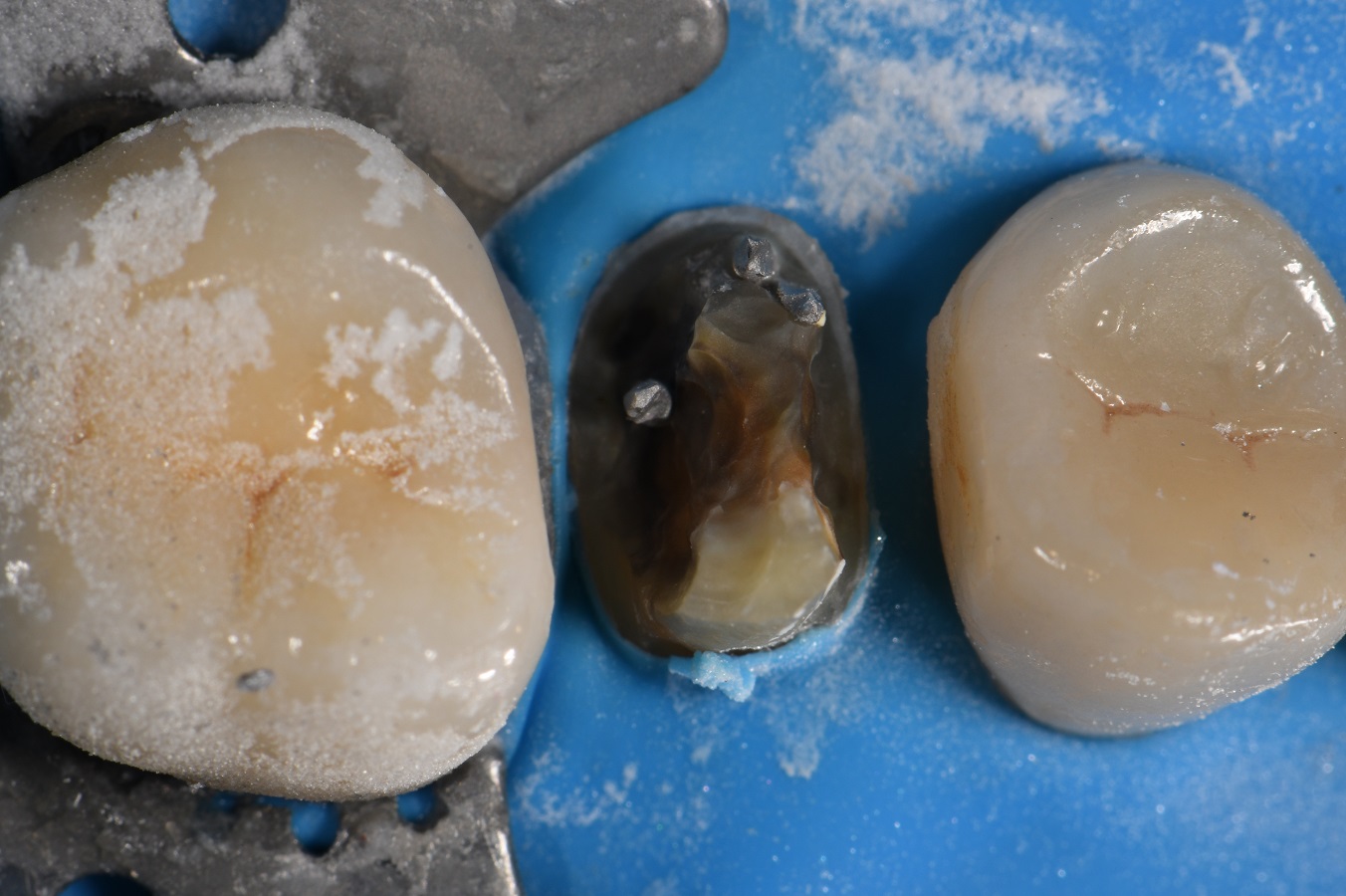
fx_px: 5867
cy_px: 448
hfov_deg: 13.1
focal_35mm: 157
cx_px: 673
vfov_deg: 8.7
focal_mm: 105
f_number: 32
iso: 200
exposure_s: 1/160
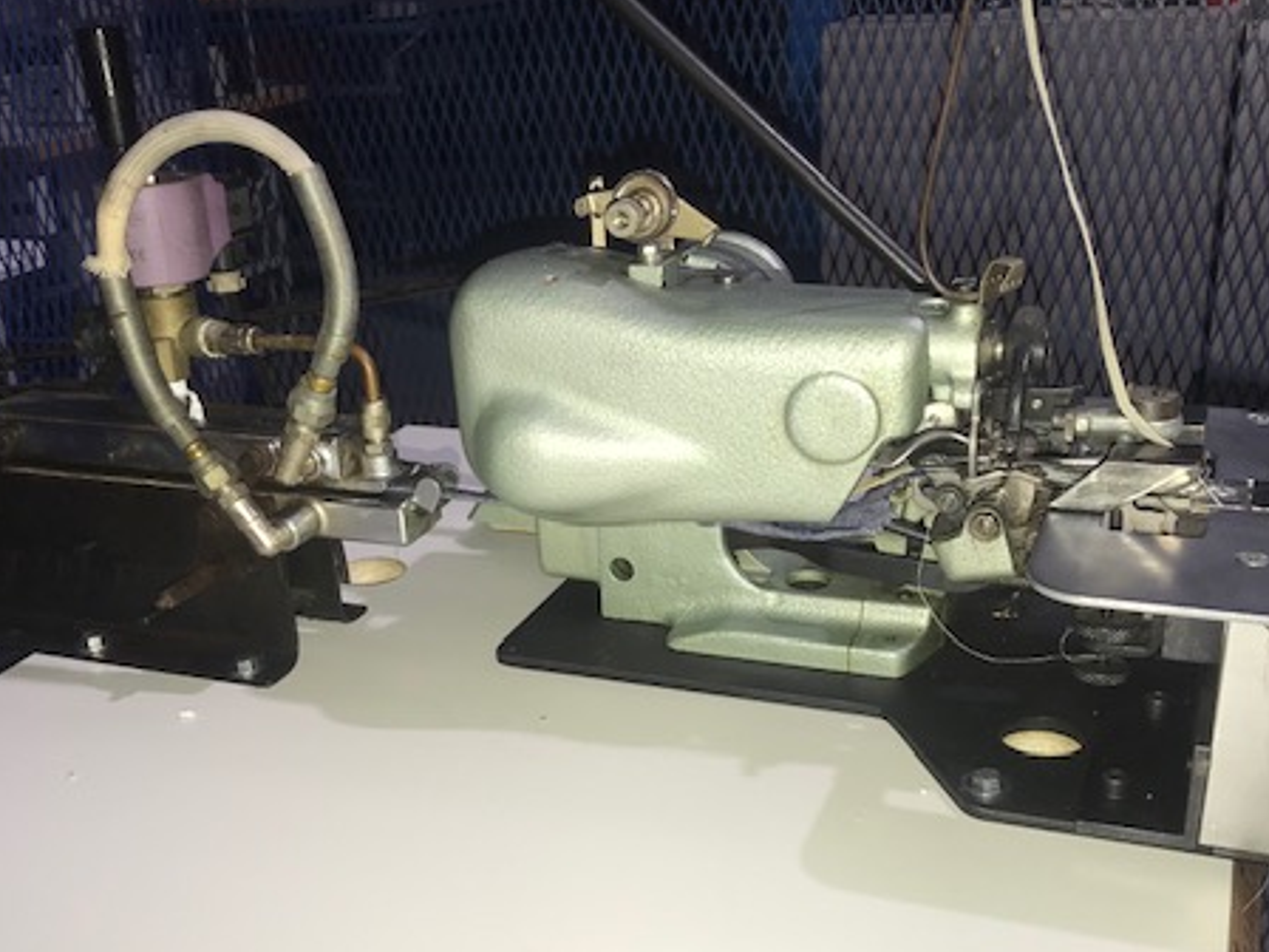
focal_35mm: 40
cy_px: 640
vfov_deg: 35.6
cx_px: 618
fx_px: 1466
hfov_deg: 46.8
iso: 20
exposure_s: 1/37
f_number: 1.8
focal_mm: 3.99
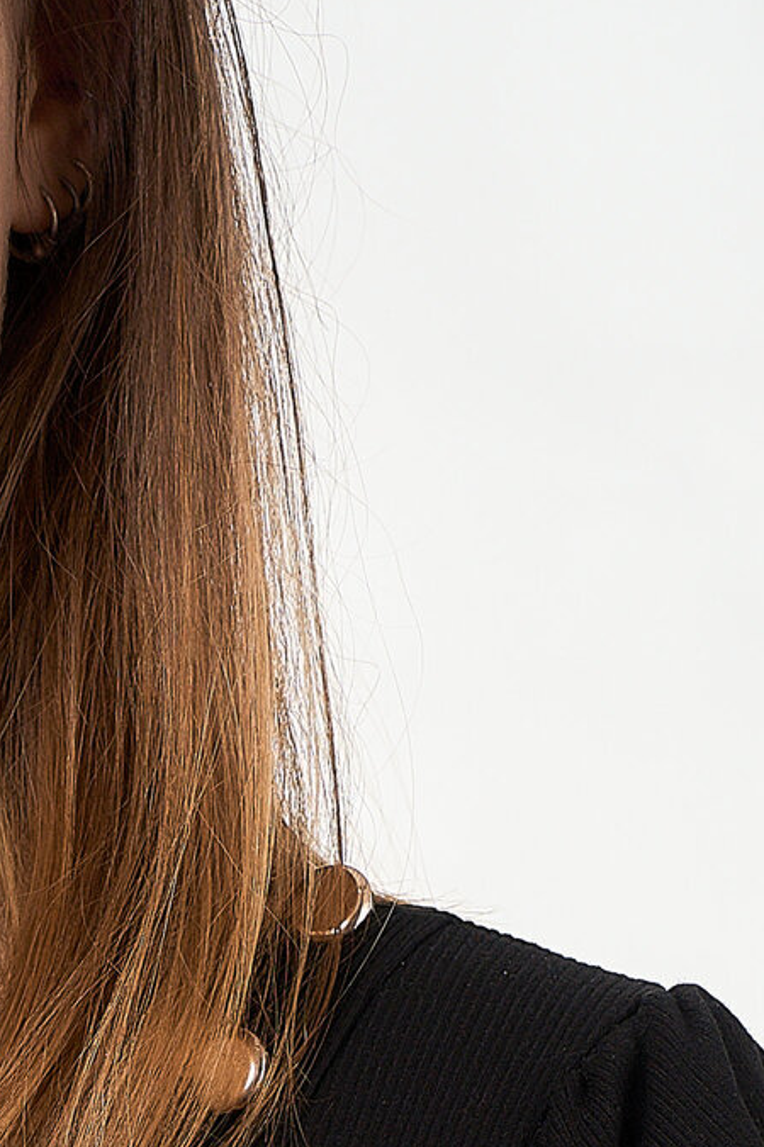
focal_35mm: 222
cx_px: -513
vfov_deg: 9.0
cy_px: 1698
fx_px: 7074
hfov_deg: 6.1
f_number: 8
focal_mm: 50
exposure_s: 1/160
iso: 160
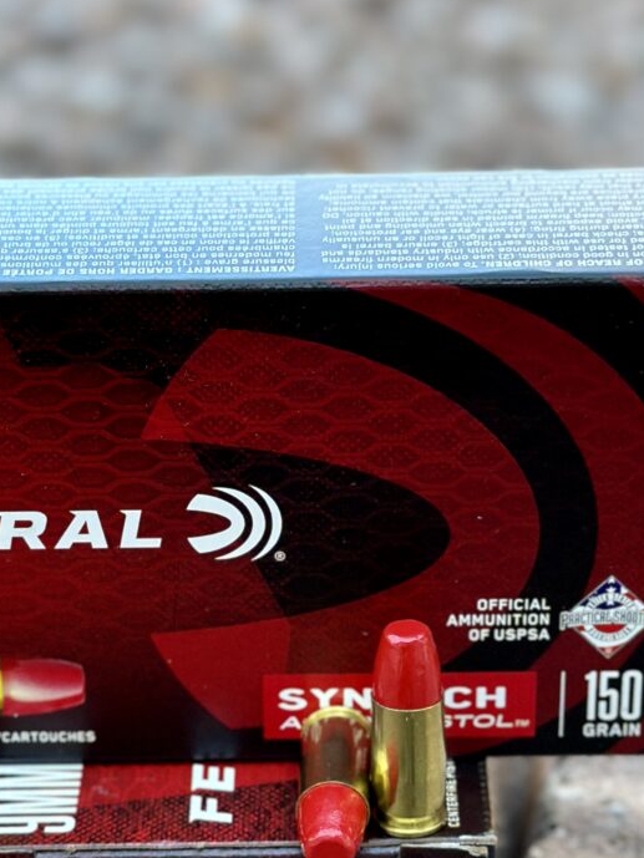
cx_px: 280
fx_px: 2653
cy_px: 569
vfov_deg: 18.3
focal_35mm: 107
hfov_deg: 13.8
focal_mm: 6.86
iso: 80
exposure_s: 1/217
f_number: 1.78
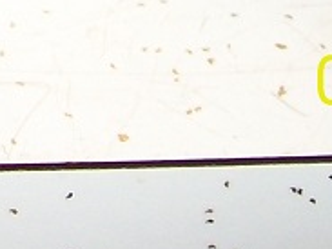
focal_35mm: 205
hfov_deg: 9.1
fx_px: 1965
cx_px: -317
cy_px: -542
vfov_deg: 6.5
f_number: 2.9
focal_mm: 5.7
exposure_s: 1/30
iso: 80
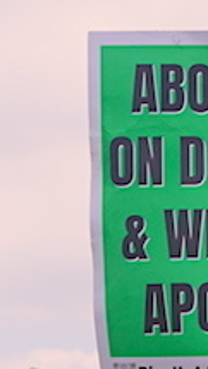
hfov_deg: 4.7
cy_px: 441
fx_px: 2490
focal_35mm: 255
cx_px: 390
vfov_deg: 8.4
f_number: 5.6
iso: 100
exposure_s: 1/500
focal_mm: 29
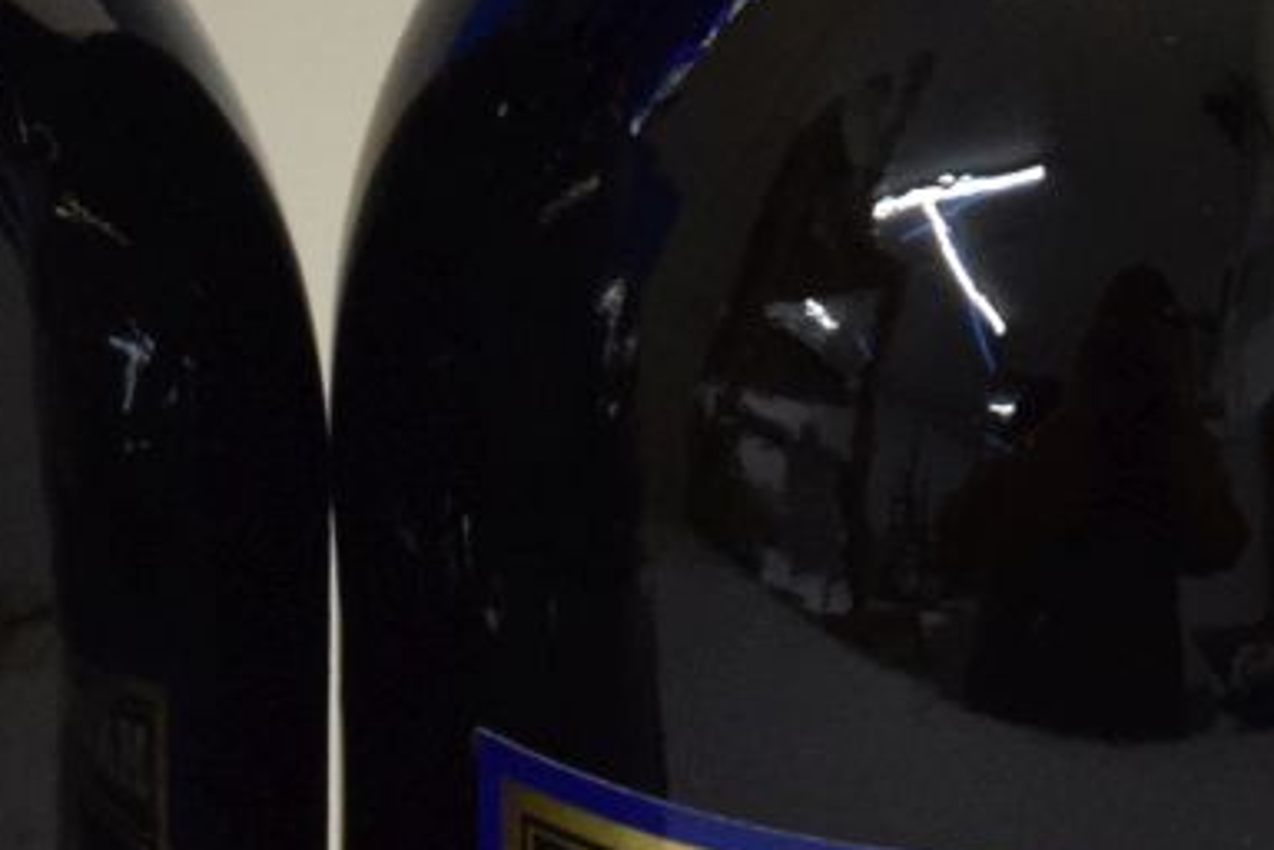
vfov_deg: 4.1
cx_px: 1118
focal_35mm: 328
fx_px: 11607
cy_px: -1044
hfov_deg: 6.3
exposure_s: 1/125
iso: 1600
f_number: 6.3
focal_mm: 42
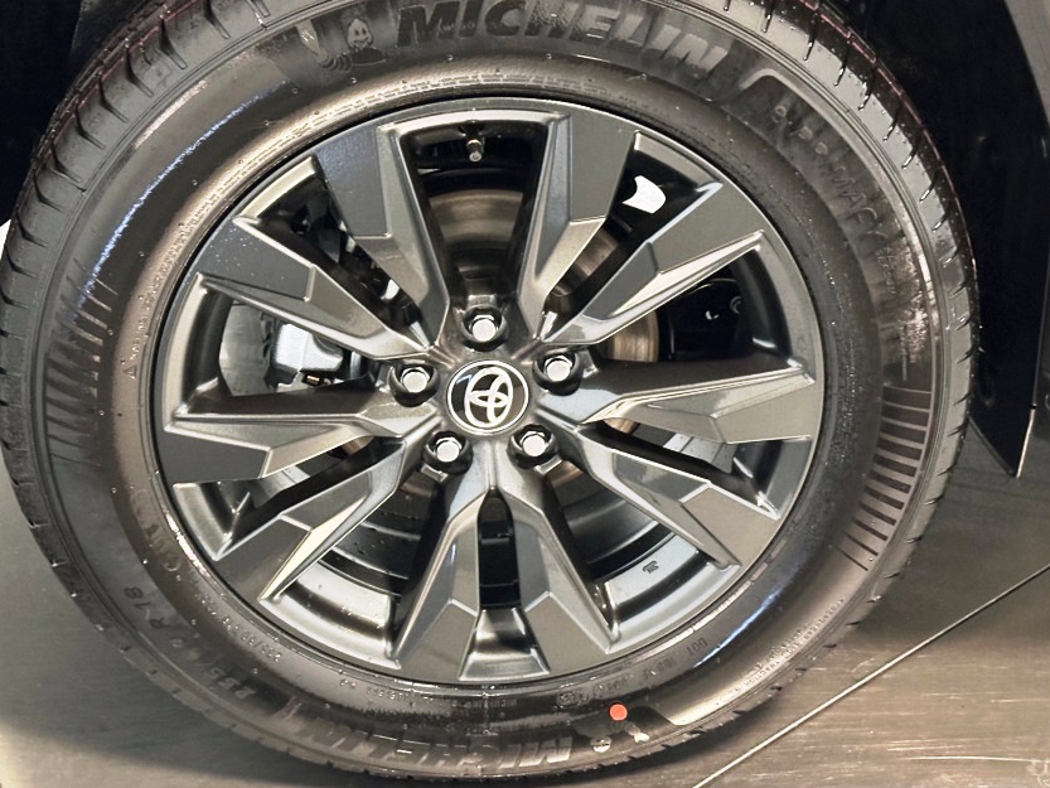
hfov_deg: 32.6
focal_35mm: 59
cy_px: 371
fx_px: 1790
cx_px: 442
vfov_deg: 24.8
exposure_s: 1/24
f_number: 1.78
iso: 640
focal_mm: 6.86
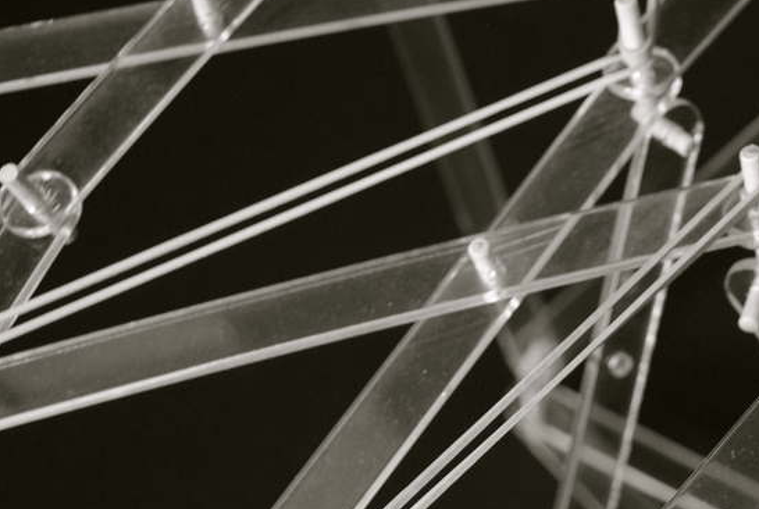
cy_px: 269
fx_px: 2175
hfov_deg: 19.3
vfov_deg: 13.3
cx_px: 751
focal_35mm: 103
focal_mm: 28
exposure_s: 1/25
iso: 400
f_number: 4.5
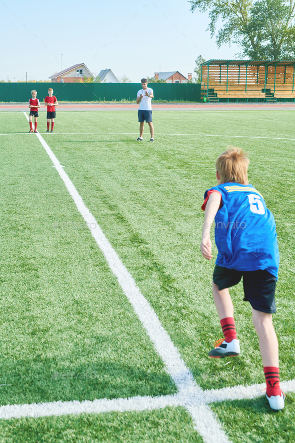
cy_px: 222
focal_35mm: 50
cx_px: 148
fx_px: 615
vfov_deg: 39.6
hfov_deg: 27.0
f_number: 6.3
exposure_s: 1/500
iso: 250
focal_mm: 50
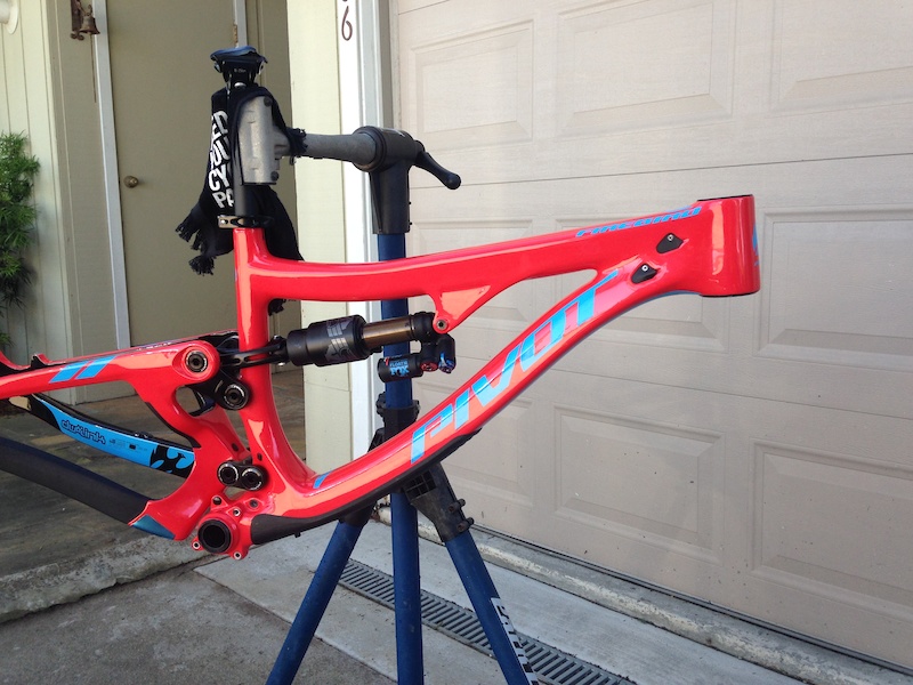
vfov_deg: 42.9
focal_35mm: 33
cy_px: 342
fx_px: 870
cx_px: 456
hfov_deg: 55.4
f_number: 2.4
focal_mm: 4.12
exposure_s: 1/144
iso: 50
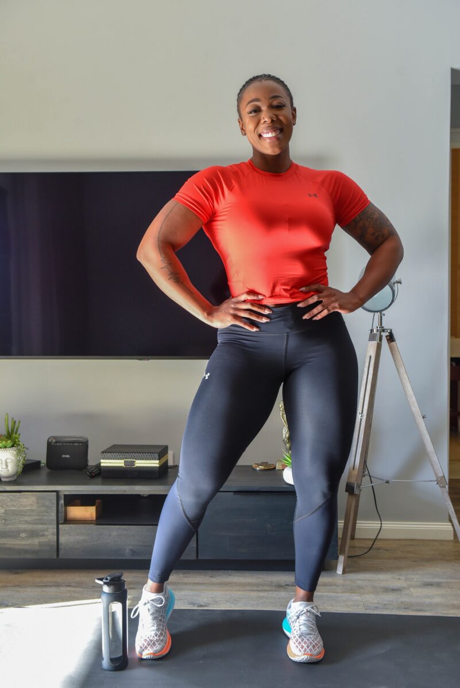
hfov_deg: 35.1
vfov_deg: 50.7
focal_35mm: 38
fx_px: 728
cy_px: 344
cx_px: 230
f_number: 4.5
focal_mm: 38
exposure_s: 1/80
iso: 1000
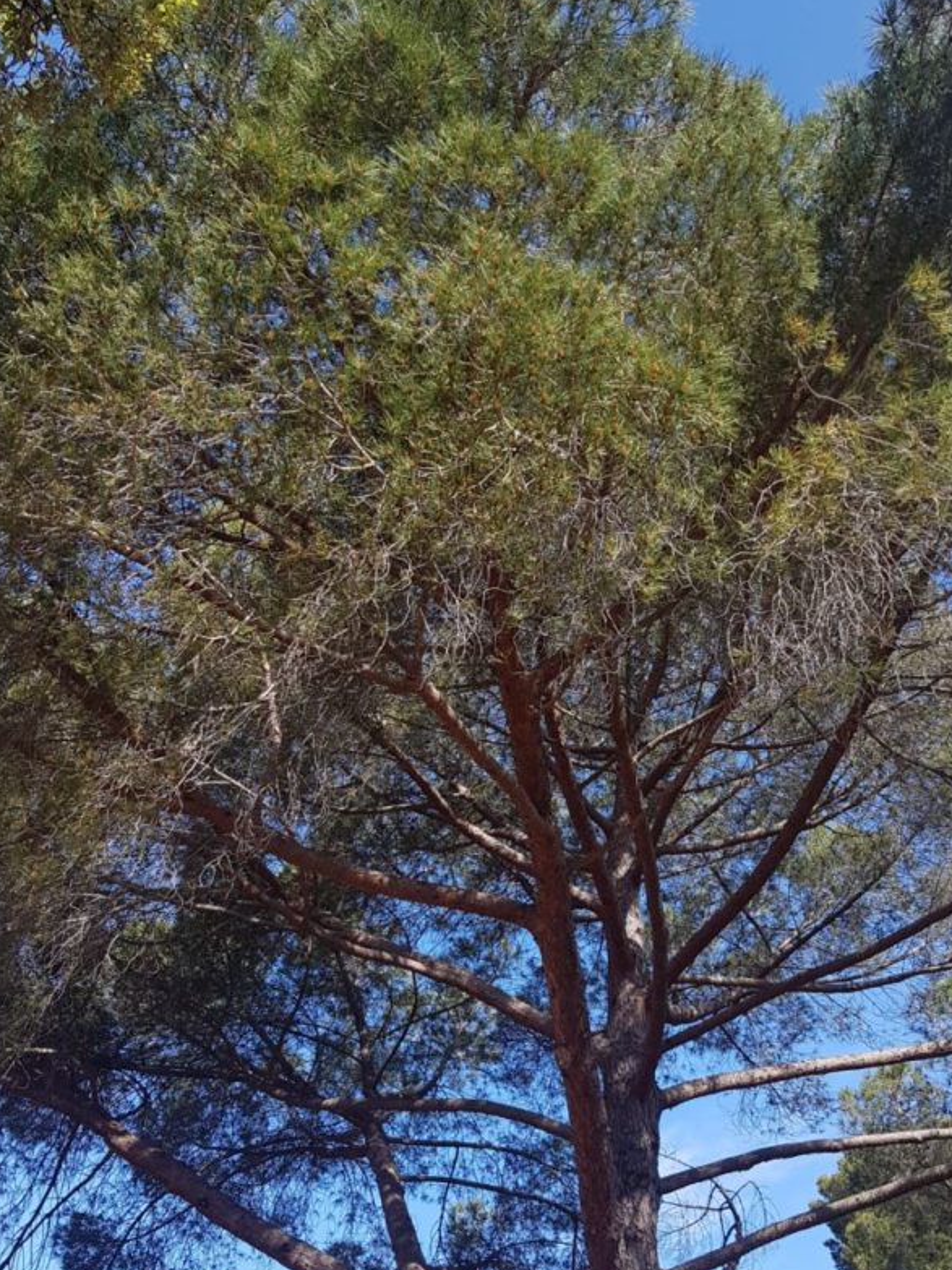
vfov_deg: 53.1
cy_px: 826
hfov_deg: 41.8
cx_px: 514
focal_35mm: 34
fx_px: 1247
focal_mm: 4.2
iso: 50
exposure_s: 1/766
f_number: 1.7
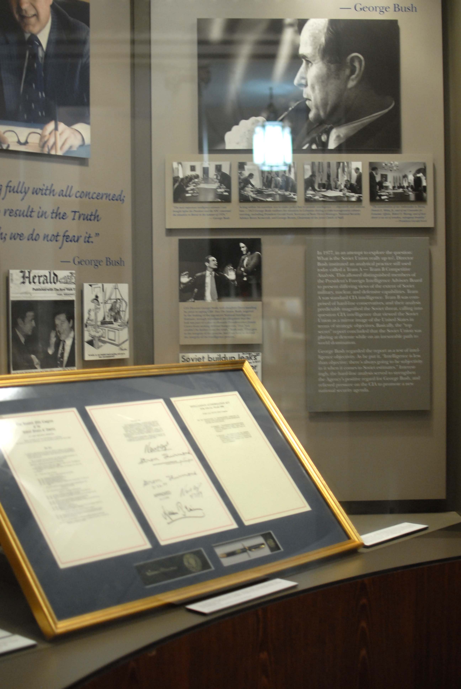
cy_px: 344
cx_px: 230
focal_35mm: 52
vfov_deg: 37.8
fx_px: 1005
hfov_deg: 25.8
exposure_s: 1/50
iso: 450
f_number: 1.8
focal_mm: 35
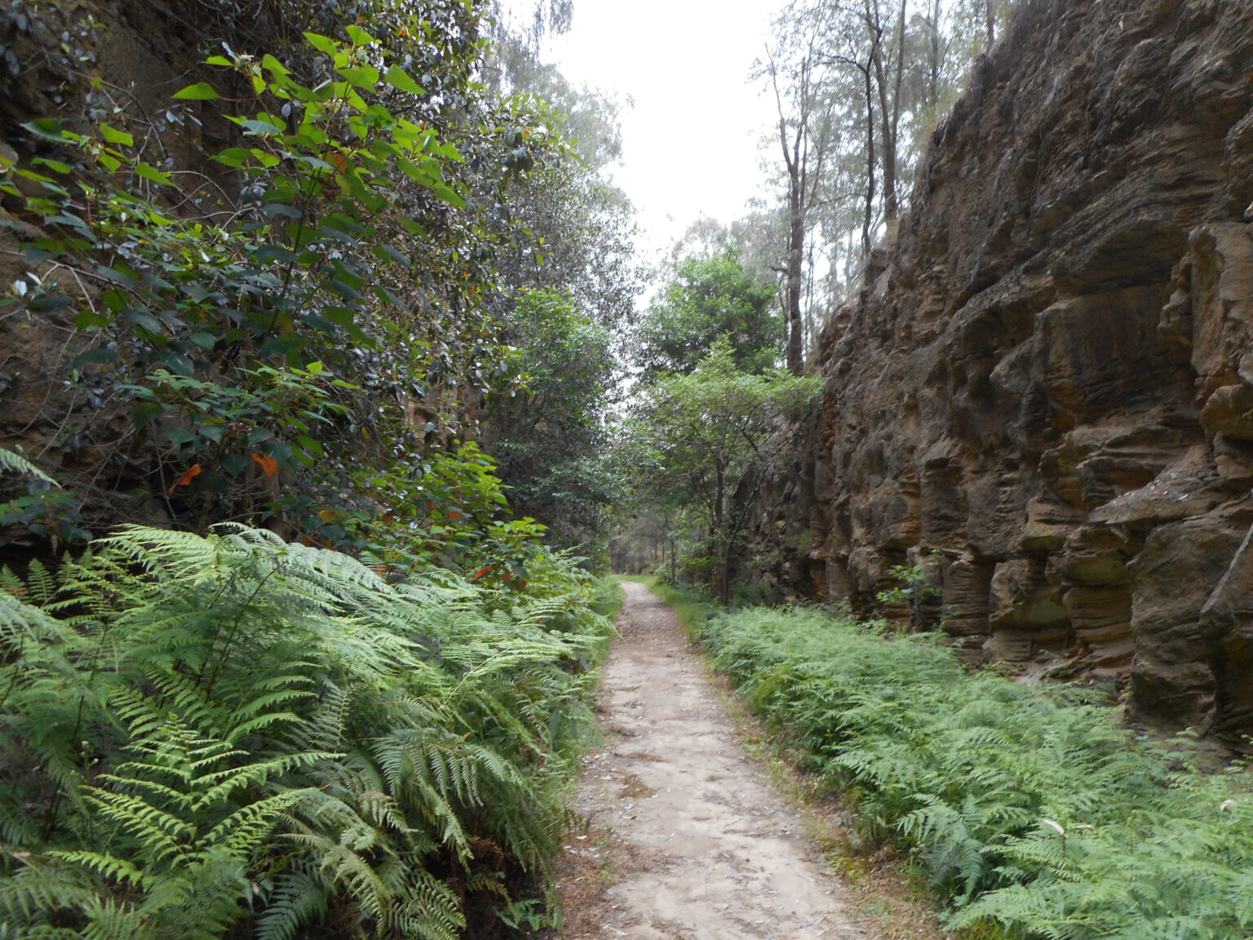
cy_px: 470
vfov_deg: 54.9
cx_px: 626
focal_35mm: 25
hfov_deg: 69.4
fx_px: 905
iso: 80
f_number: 3.7
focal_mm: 4.5
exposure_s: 1/40
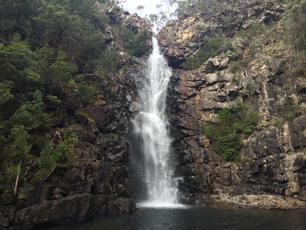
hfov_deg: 61.7
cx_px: 153
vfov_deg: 48.2
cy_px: 115
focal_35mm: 29
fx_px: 256
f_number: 2.2
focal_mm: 4.15
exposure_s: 1/246
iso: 32
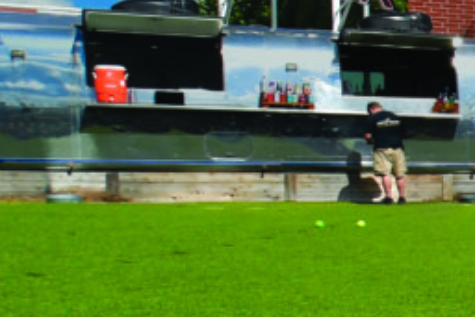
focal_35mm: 108
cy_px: 224
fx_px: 1426
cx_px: 1377
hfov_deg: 11.7
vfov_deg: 12.7
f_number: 11
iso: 200
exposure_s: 1/400
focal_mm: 12
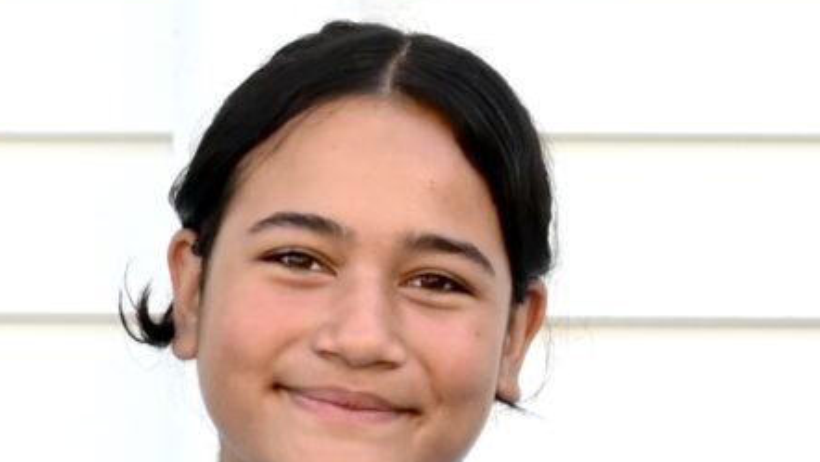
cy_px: 1260
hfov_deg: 5.8
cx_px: 570
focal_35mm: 373
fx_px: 8114
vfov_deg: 3.2
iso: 400
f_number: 5.6
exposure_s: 1/200
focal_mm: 41
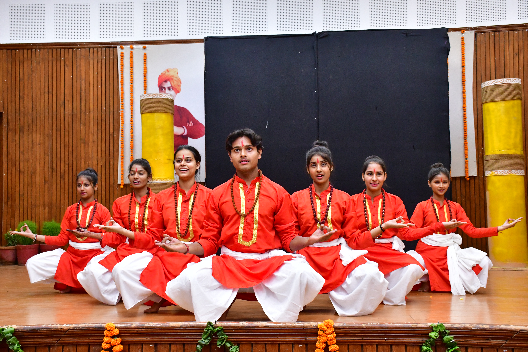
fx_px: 660
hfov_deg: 43.6
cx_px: 264
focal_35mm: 45
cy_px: 176
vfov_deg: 29.9
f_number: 6.3
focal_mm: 30
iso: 5000
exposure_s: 1/125
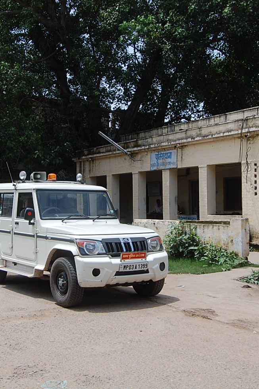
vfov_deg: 42.7
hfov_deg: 29.2
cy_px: 192
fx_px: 497
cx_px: 102
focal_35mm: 46
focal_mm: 20
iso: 200
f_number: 9
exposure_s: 1/250
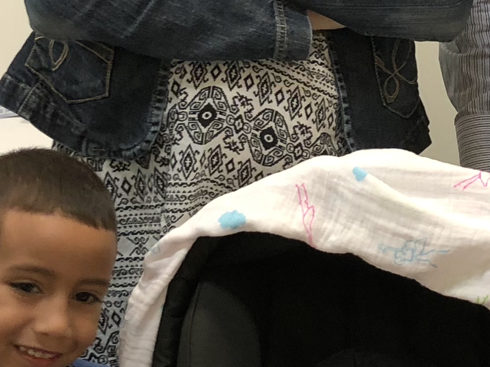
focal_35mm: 119
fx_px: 1685
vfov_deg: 12.4
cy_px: 52
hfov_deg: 16.4
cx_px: 427
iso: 40
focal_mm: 4
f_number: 1.8
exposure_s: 1/20
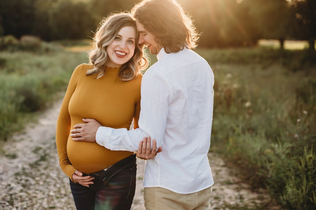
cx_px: 141
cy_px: 88
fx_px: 517
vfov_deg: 22.9
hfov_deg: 33.9
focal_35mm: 59
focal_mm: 50
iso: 320
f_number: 2
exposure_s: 1/2000
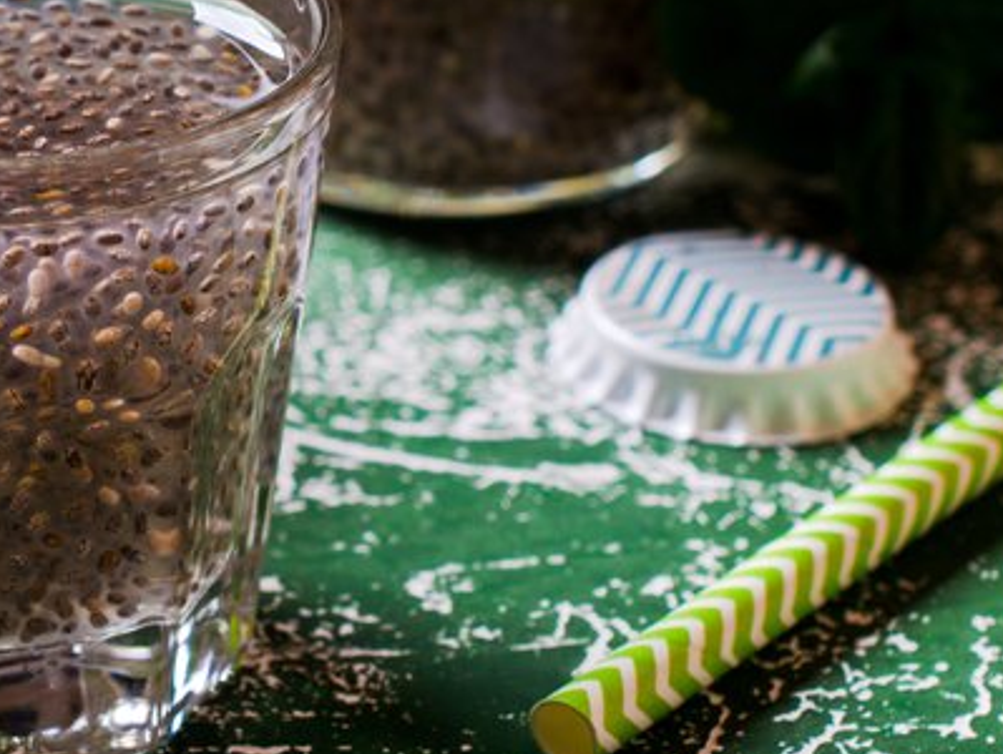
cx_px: 200
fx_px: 4176
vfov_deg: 10.3
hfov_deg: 13.6
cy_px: 216
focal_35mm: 144
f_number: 8
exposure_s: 1/160
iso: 125
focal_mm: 40
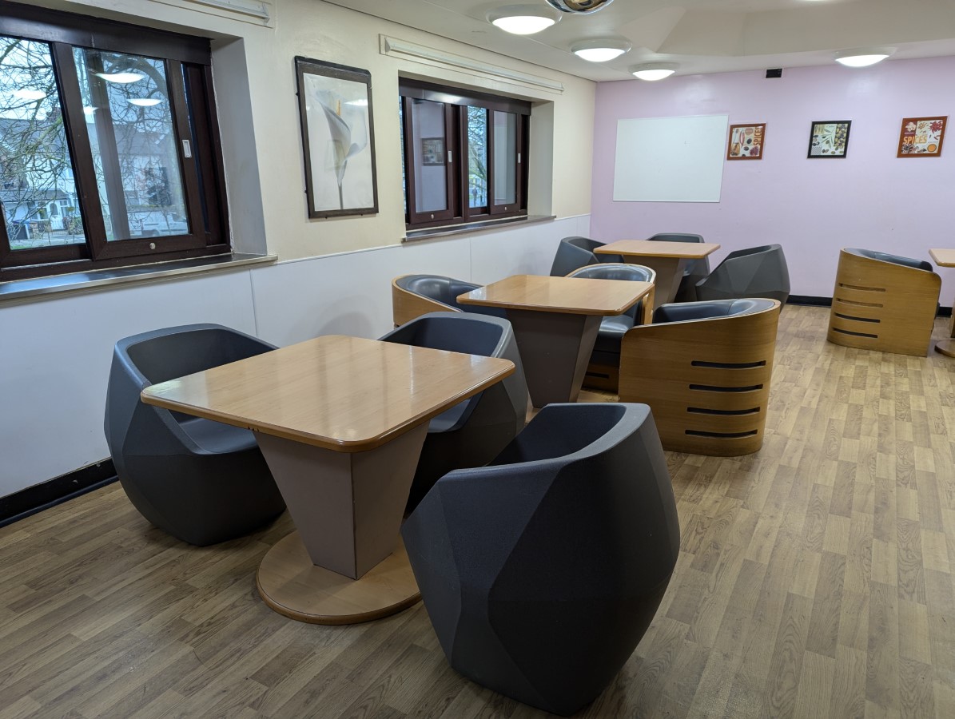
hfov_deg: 71.5
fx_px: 663
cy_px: 360
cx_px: 478
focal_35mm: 24
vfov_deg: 56.9
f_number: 1.85
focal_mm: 6.81
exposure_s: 1/38.2
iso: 46
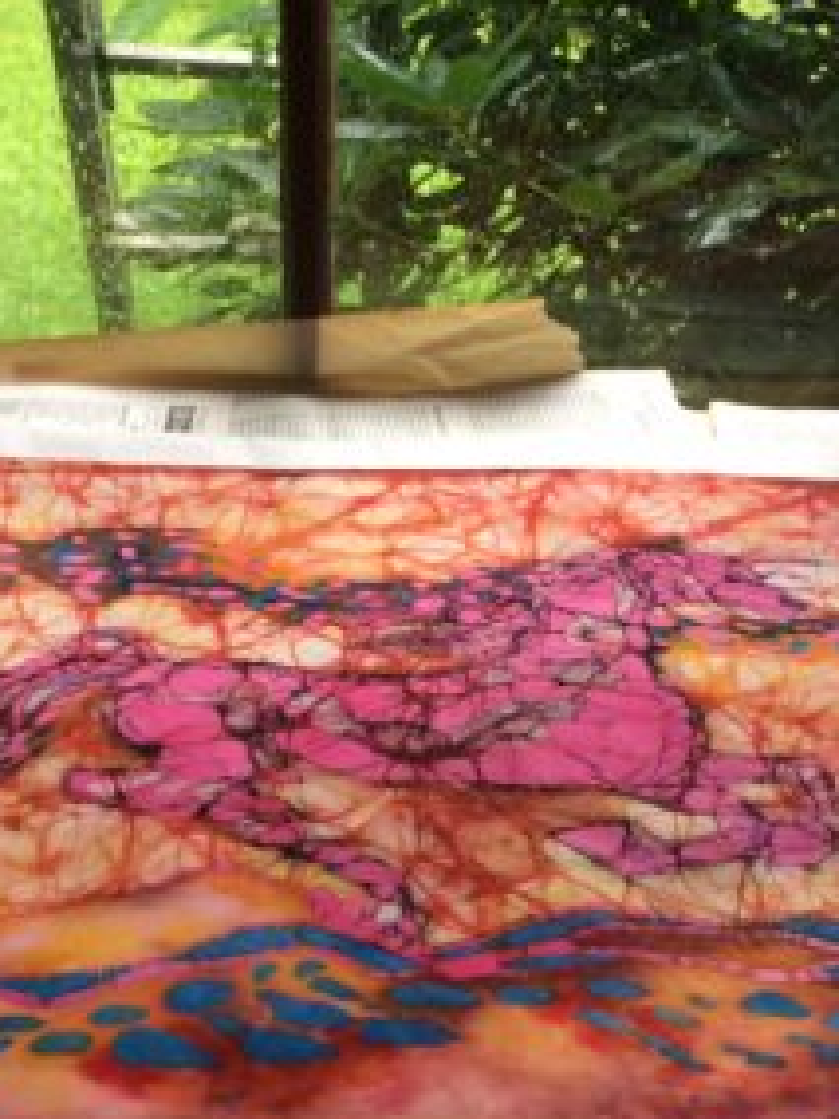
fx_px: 1584
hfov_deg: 29.6
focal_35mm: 49
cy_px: 626
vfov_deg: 38.9
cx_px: 528
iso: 40
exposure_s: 1/30
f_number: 2.2
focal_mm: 4.15
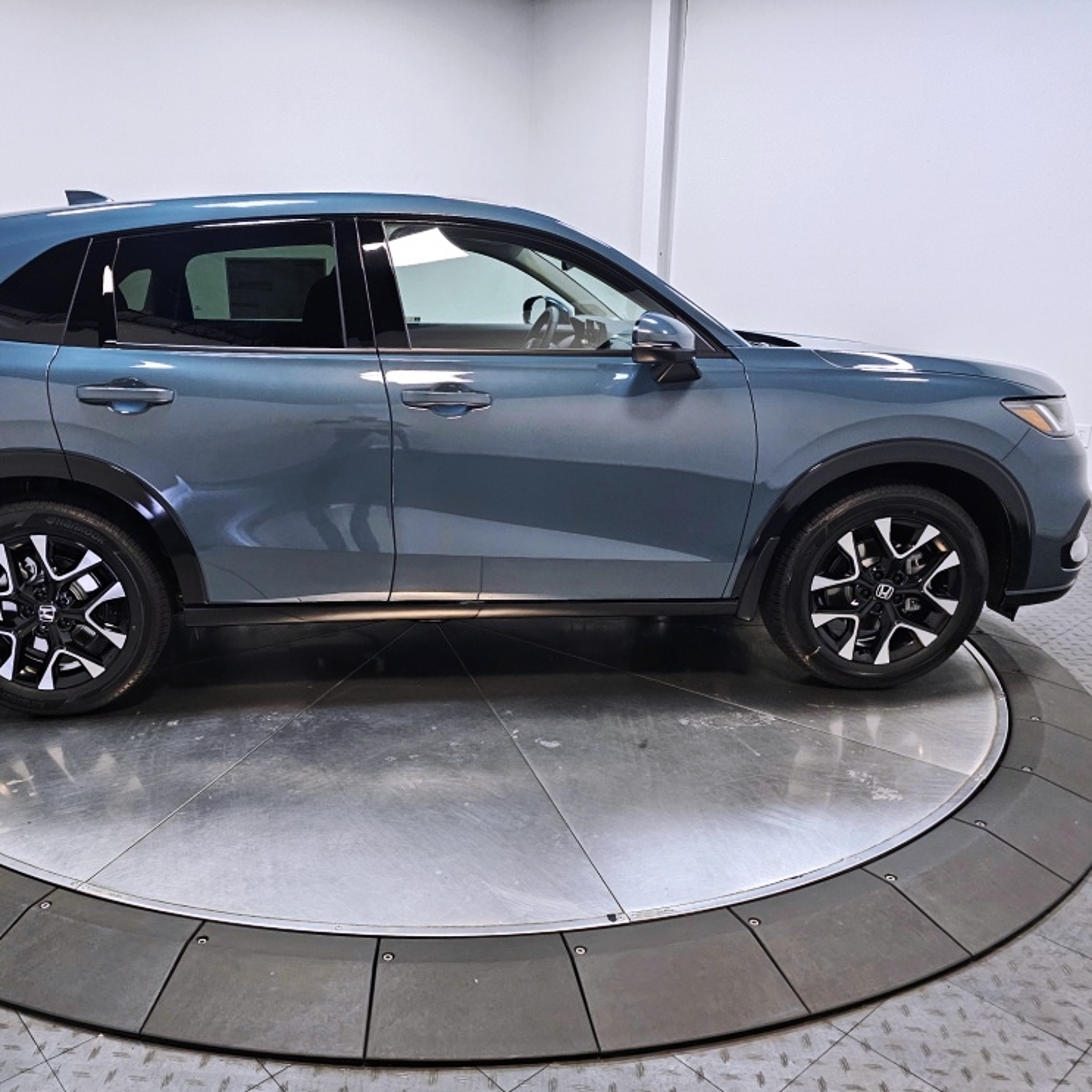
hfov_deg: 56.6
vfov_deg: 57.3
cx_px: 410
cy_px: 563
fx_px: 999
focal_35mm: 28
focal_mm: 6.3
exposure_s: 1/120
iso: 1000
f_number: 1.7
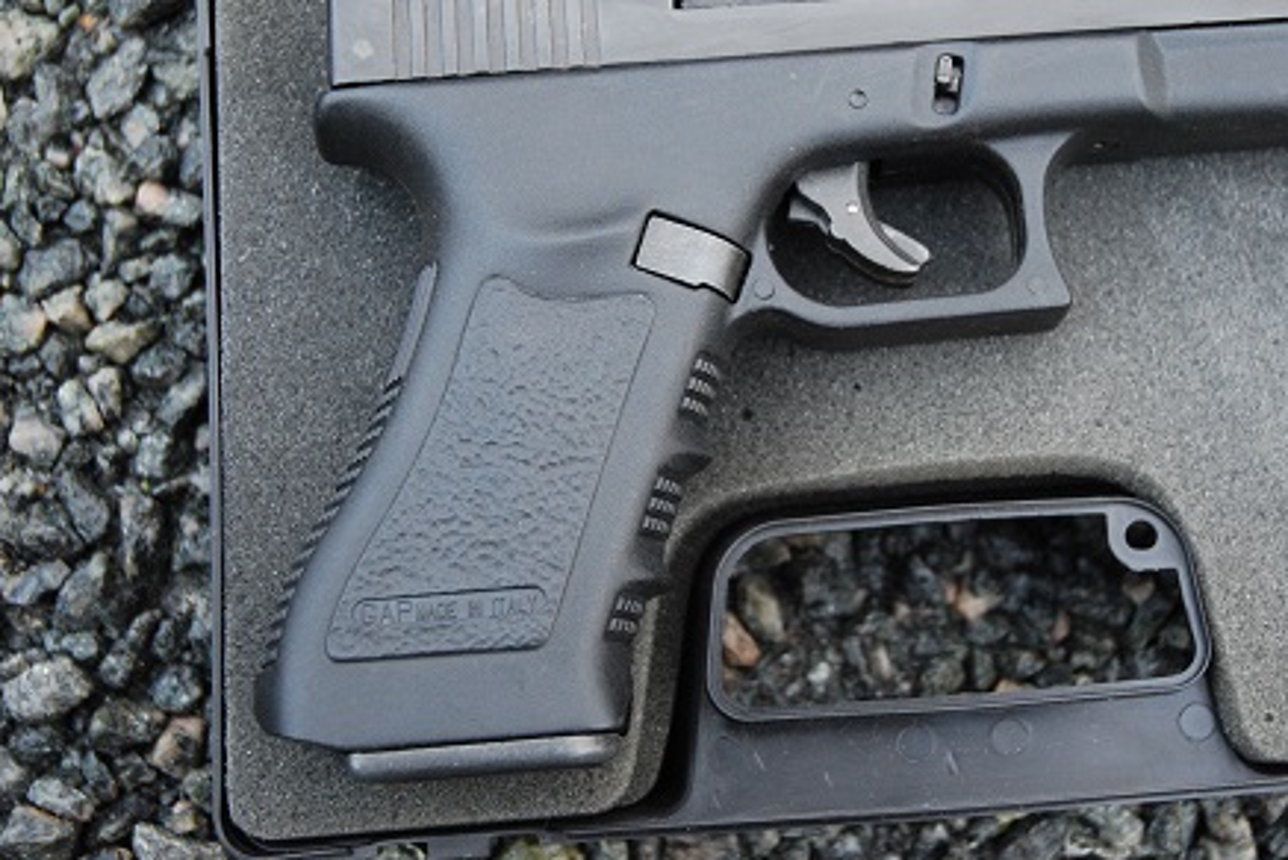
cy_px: 308
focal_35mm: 70
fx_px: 2506
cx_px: 822
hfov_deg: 28.7
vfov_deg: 19.4
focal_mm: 34
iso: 500
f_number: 4.2
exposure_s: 1/30
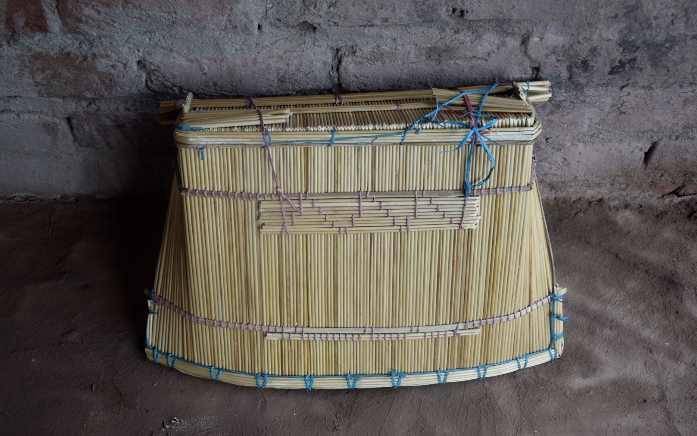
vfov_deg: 26.3
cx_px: 349
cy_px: 222
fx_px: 931
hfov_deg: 41.0
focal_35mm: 49
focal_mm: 32
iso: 400
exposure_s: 1/125
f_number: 5.6
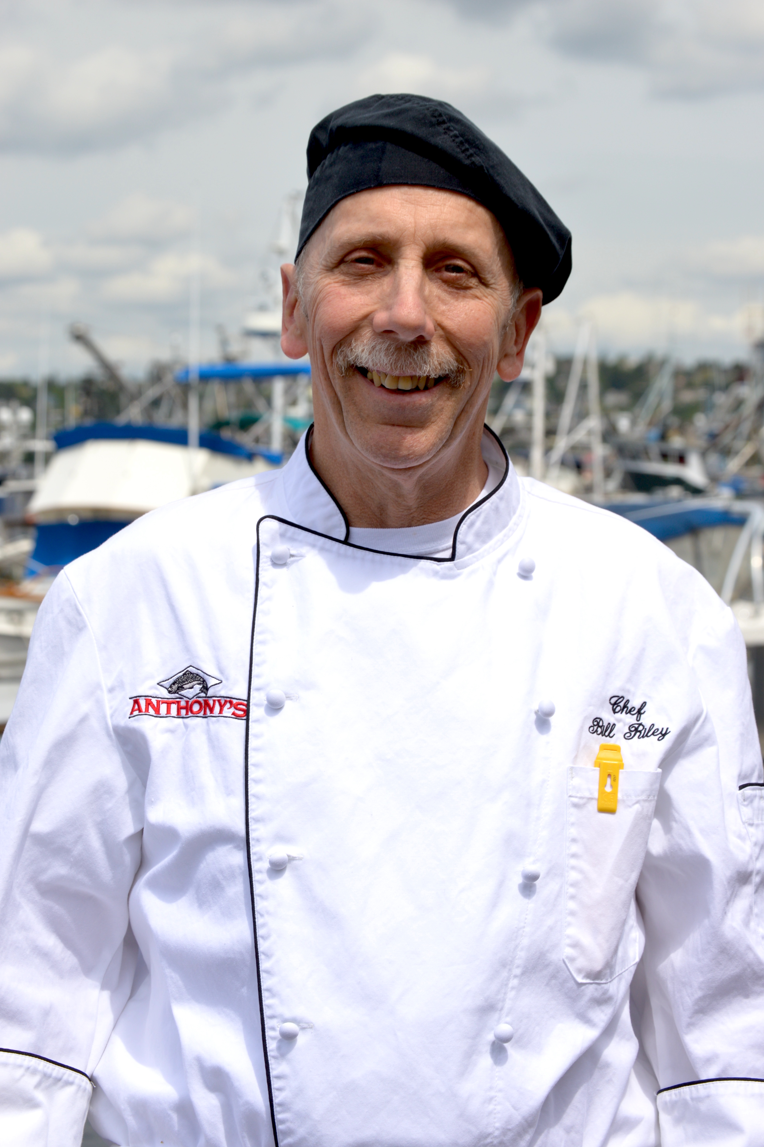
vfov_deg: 24.3
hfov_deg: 16.4
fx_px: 2658
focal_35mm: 84
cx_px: 384
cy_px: 578
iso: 100
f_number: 10
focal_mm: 55
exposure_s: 1/400
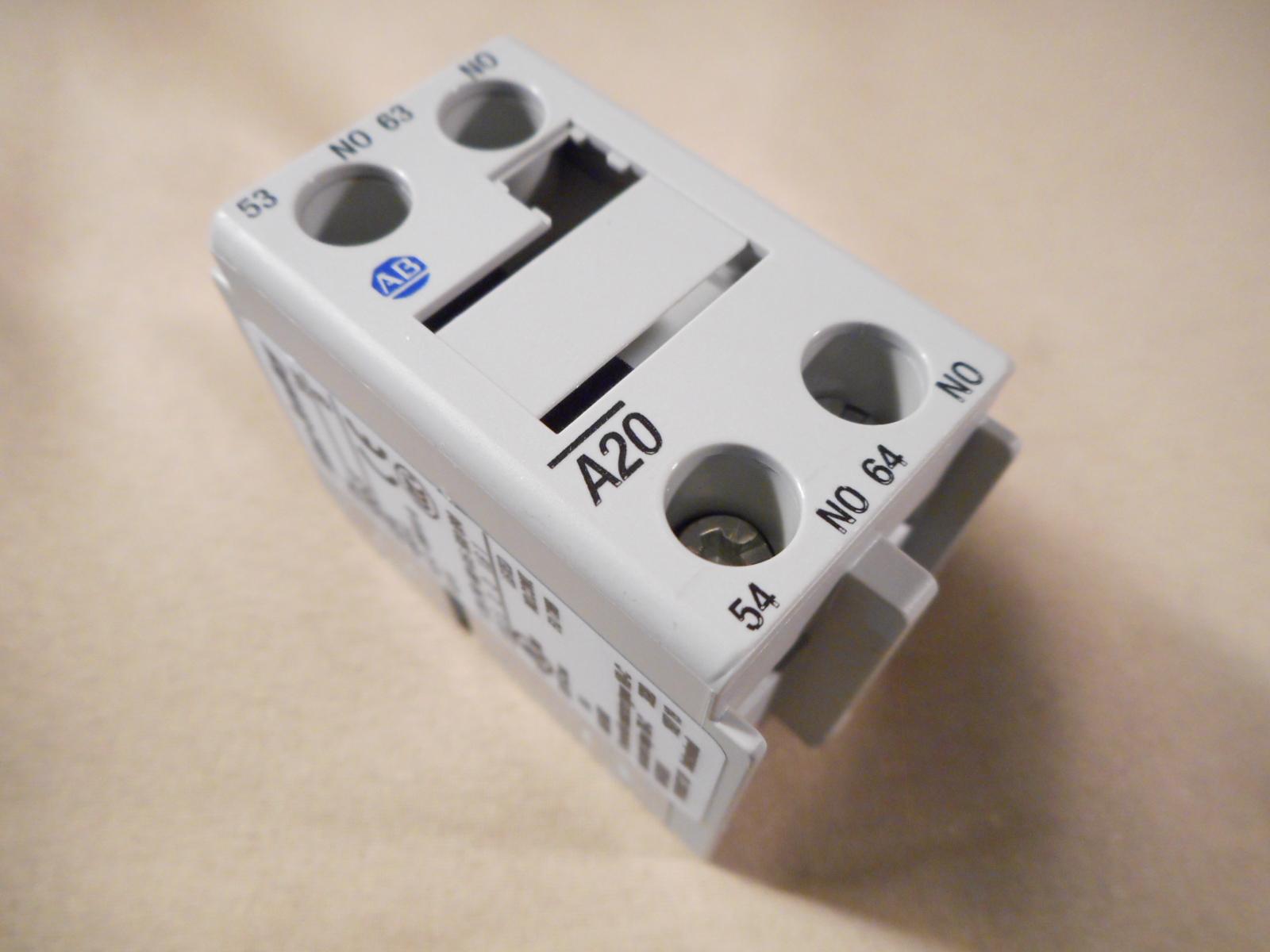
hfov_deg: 69.4
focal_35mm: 25
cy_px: 476
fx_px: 917
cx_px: 635
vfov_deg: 54.9
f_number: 3.7
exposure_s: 1/30
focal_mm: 4.5
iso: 400
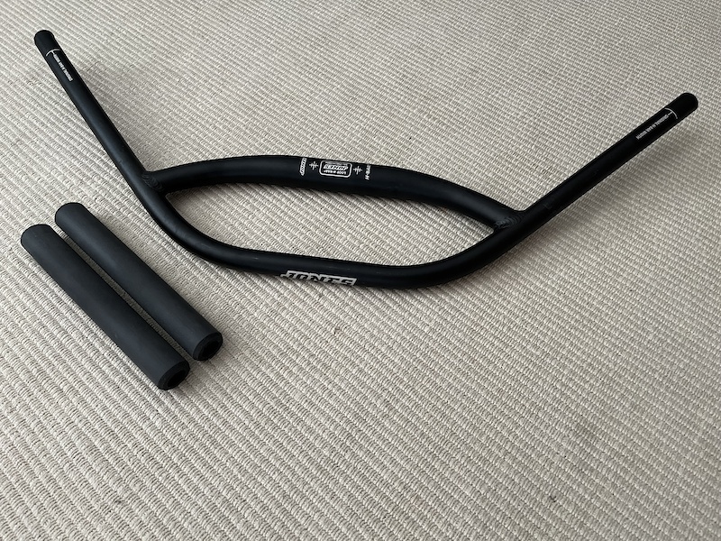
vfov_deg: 53.1
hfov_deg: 67.3
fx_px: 542
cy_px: 270
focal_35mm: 26
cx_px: 360
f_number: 1.6
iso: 320
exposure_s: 1/60
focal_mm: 5.1
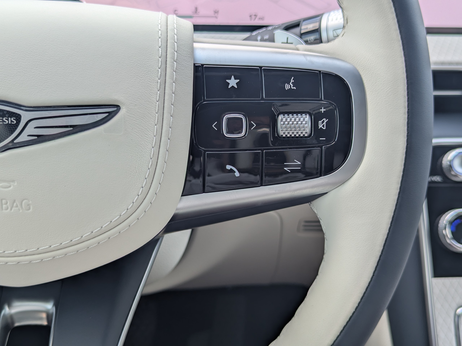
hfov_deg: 39.7
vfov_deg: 30.3
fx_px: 641
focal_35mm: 48
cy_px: 173
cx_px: 231
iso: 44
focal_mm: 6.81
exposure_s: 1/272
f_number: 1.85
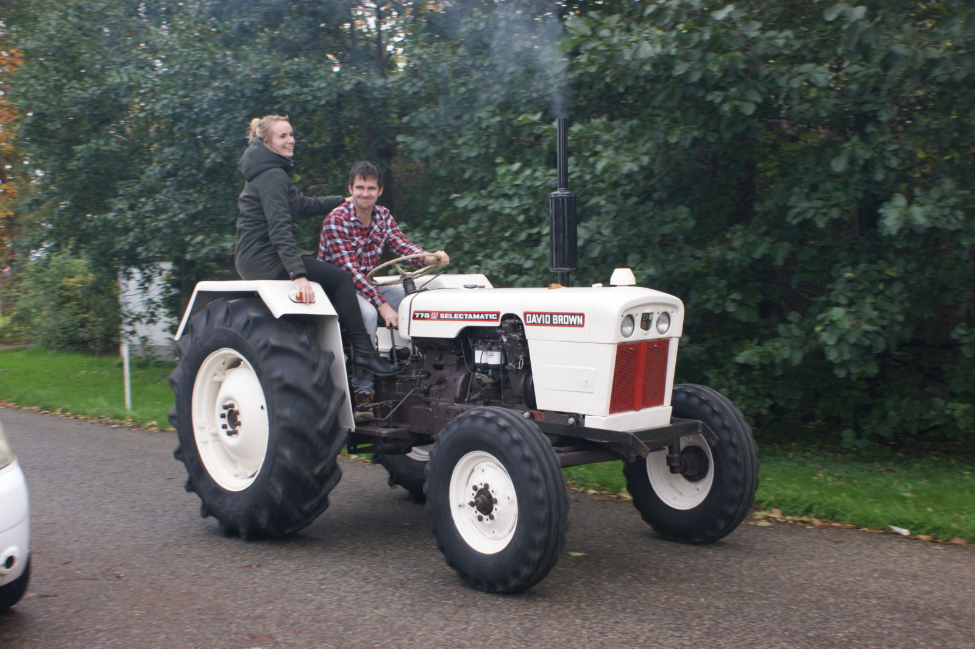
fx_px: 1137
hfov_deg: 46.4
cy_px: 324
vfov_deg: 31.9
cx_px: 488
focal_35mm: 42
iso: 200
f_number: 9
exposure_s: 1/80
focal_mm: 28
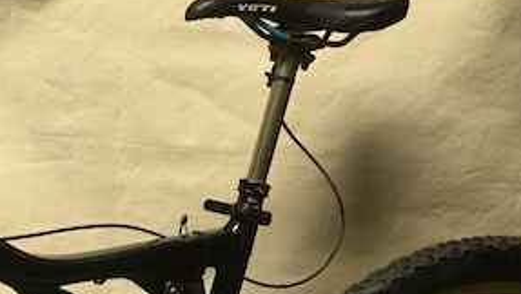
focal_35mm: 88
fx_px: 1217
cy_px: 439
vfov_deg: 13.0
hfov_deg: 23.5
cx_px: 47
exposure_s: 1/30
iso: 100
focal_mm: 4.15
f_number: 2.2
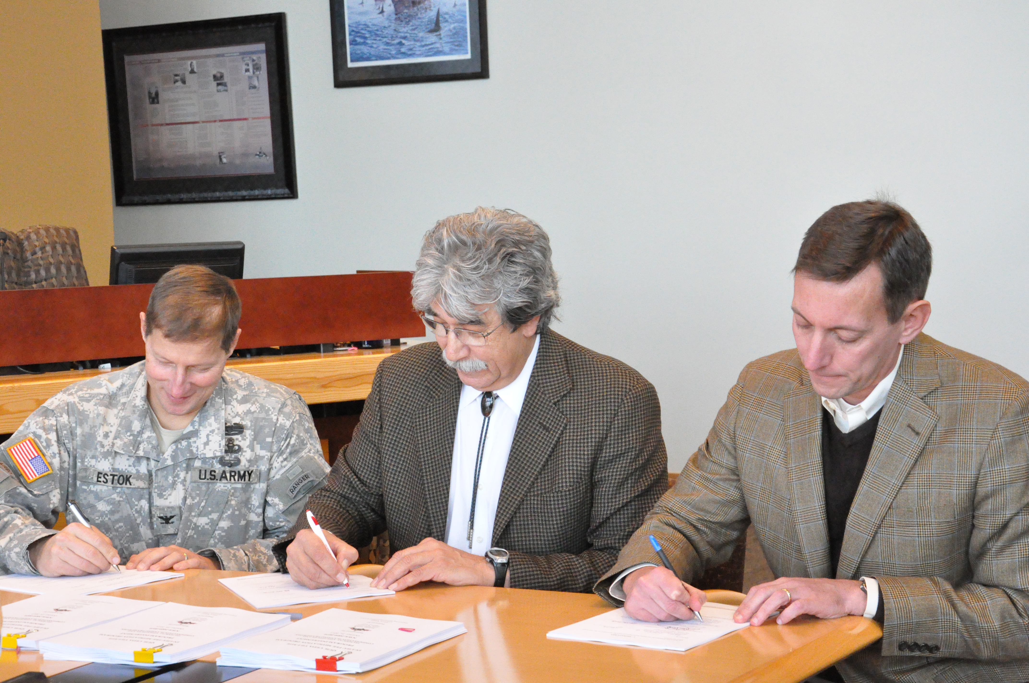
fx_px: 2141
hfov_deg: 27.0
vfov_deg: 18.1
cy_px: 342
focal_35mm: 75
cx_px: 514
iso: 6400
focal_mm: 50
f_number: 11
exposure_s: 1/125
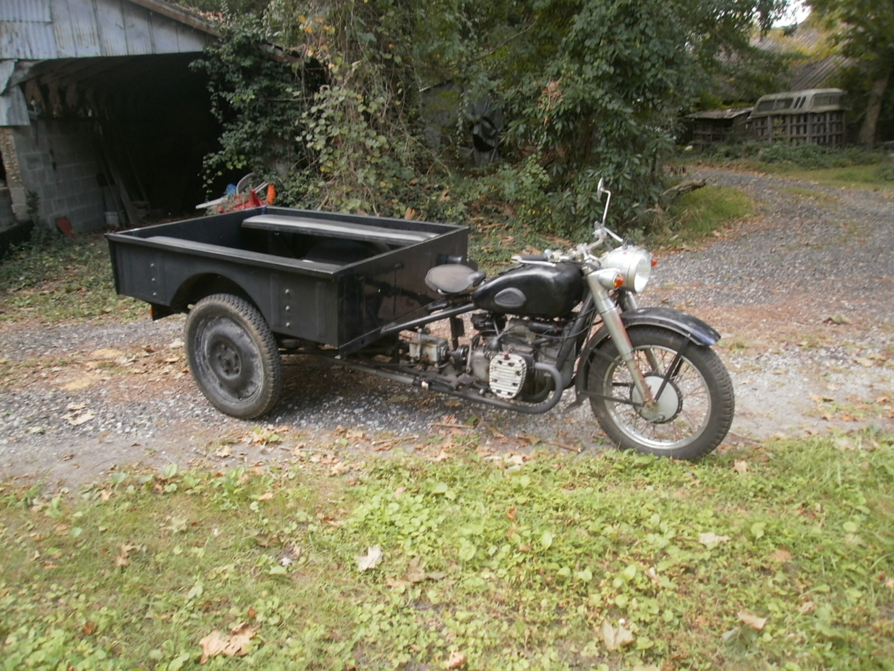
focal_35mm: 26
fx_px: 671
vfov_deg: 53.1
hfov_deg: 67.3
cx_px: 447
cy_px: 336
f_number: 2.6
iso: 100
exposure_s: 1/80
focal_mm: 4.65
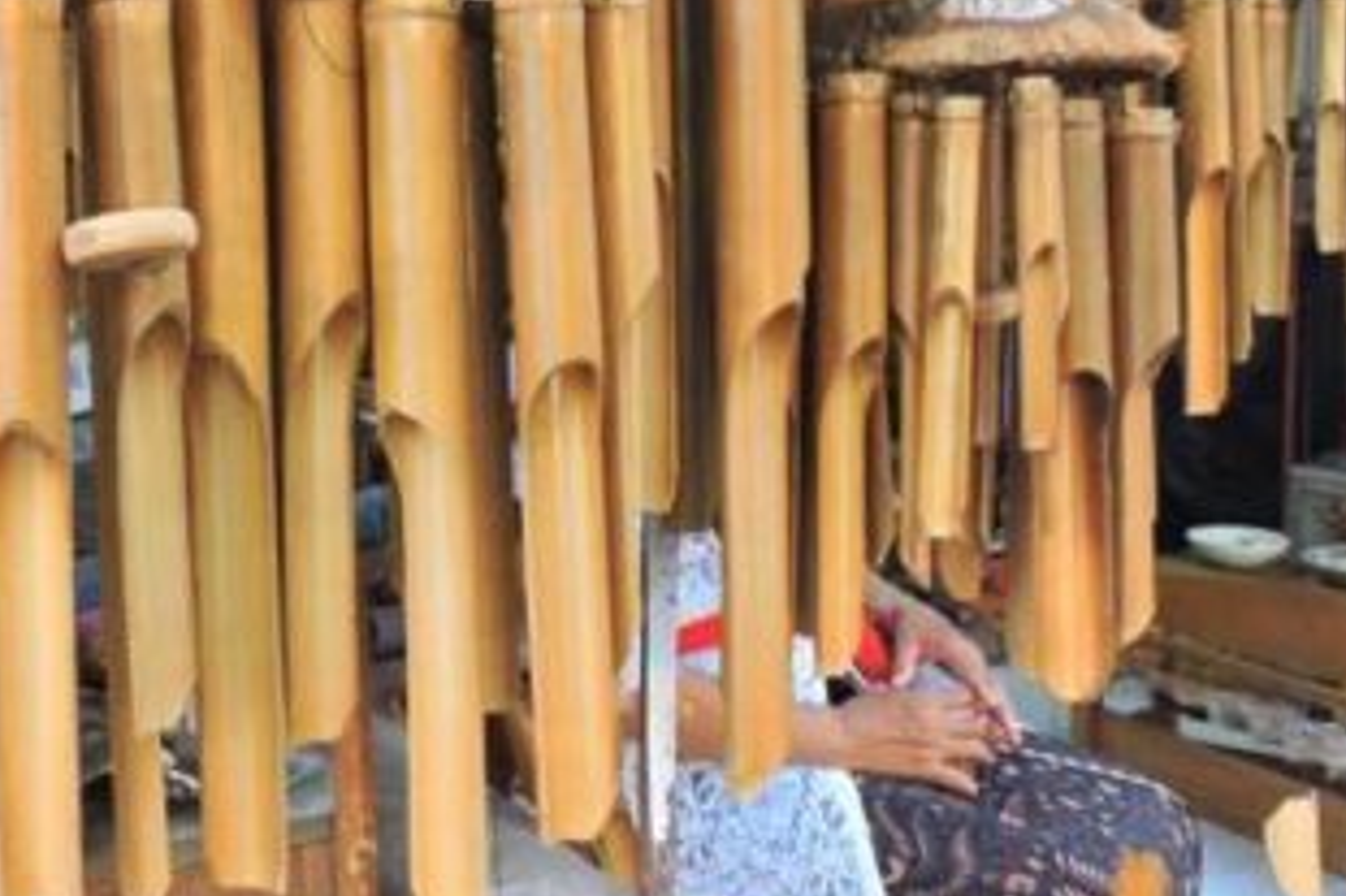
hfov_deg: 42.3
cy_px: 329
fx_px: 1682
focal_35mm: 45
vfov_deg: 29.7
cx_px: 342
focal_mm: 4.3
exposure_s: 1/15
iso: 400
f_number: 4.2
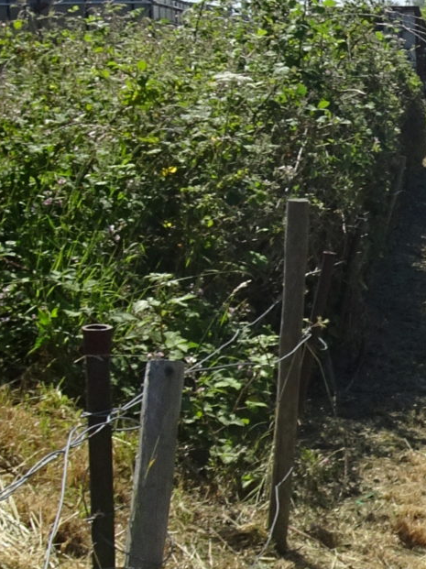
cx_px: 809
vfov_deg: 19.8
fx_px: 1626
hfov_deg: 13.2
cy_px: 203
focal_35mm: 99
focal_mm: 4.1
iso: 80
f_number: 3.5
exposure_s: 1/1000
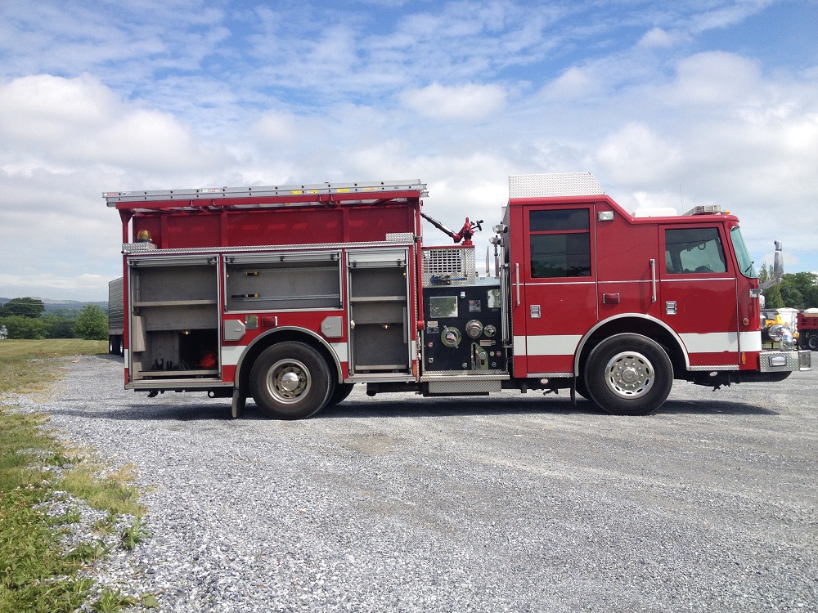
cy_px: 306
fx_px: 827
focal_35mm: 35
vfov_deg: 40.7
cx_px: 409
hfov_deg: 52.6
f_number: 2.4
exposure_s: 1/1672
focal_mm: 4.28
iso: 50
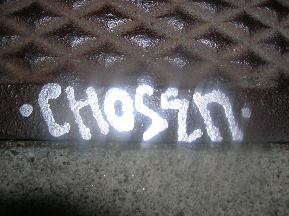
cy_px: 108
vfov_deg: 41.7
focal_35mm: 34
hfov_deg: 54.0
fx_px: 284
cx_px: 144
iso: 50
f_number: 4.9
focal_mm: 5.7
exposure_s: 1/60.1
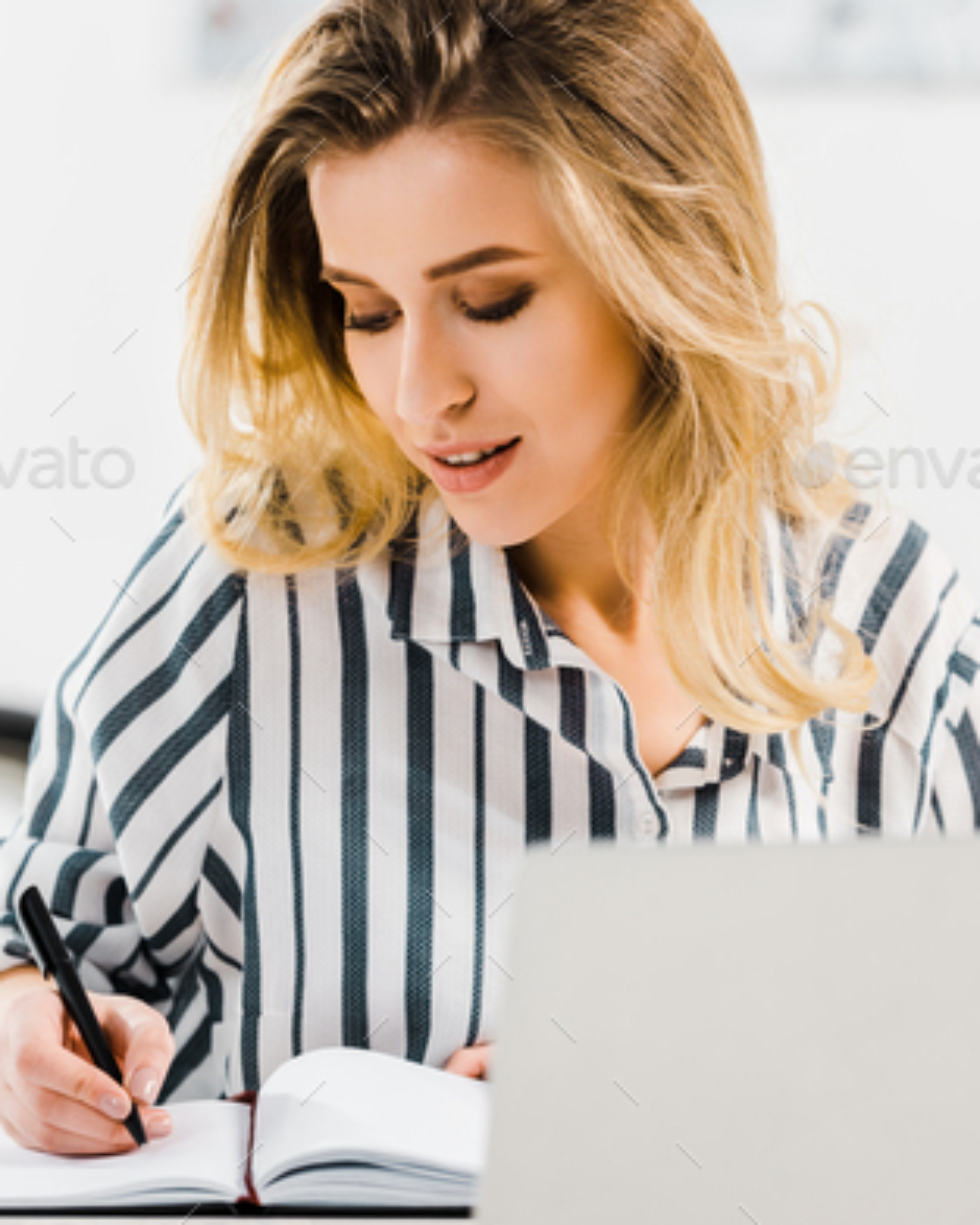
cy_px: 611
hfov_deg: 8.7
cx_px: 454
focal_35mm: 177
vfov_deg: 10.9
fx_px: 6415
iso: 125
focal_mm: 125
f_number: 4
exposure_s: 1/160
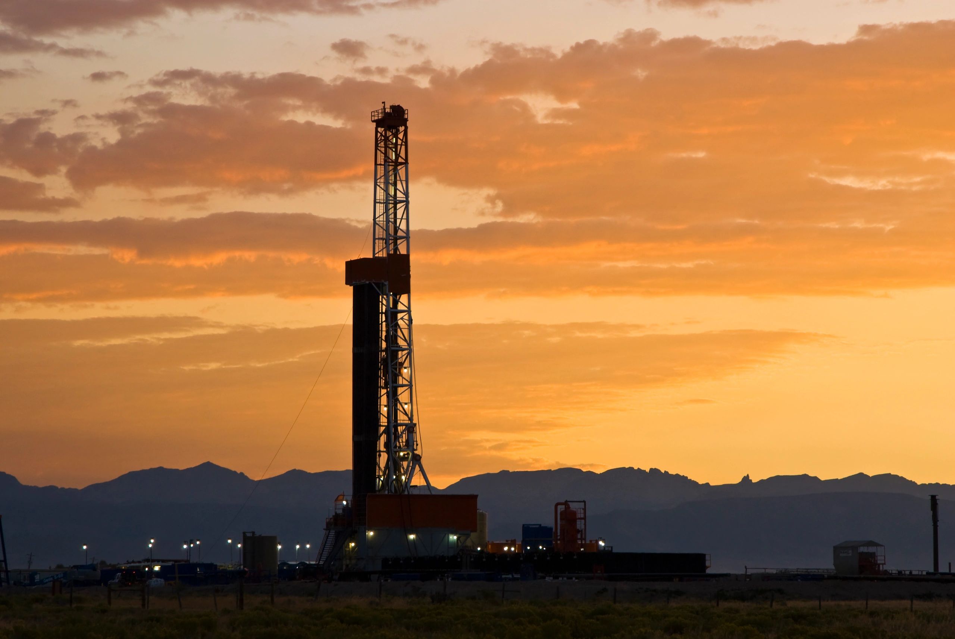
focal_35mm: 142
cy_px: 320
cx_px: 478
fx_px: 3785
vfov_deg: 9.7
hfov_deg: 14.4
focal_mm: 95
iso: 200
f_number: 11
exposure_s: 1/13
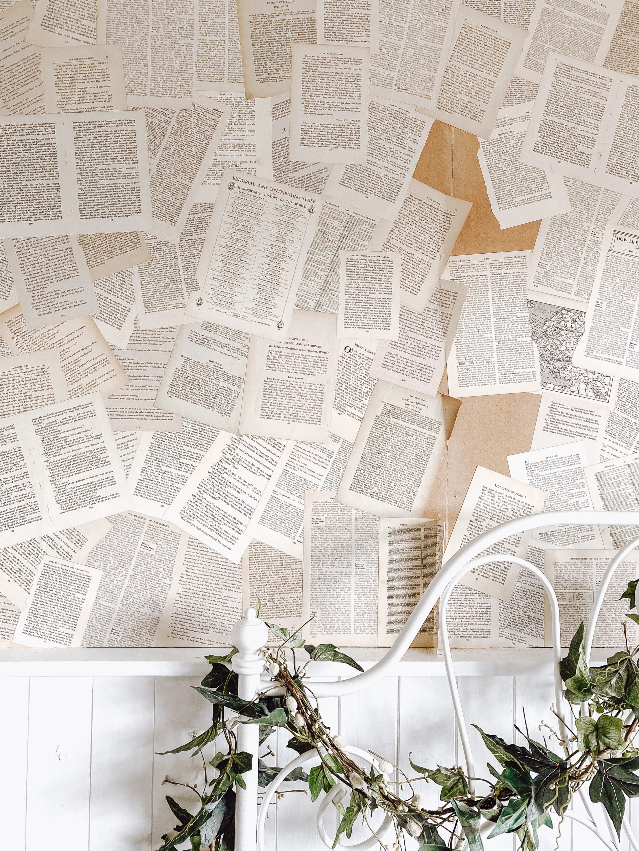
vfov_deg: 67.3
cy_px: 426
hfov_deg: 53.1
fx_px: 640
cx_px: 320
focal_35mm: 26
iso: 125
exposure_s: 1/120
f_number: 1.8
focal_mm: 4.25
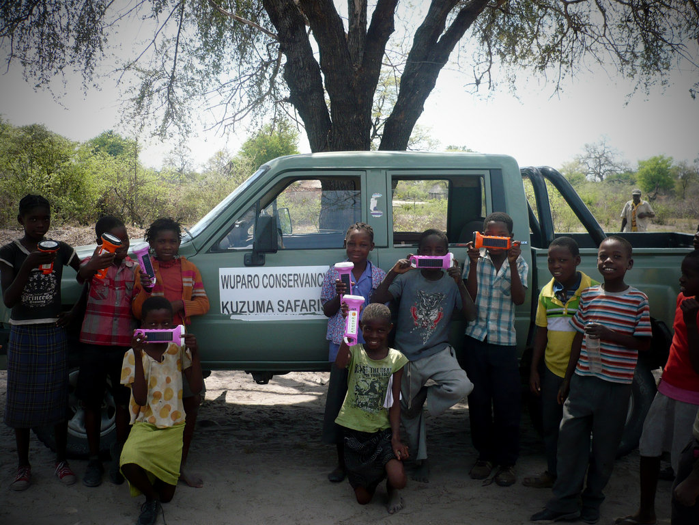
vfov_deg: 40.7
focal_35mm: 35
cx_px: 350
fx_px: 707
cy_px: 262
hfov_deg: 52.6
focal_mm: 5.8
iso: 100
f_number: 2.8
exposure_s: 1/500
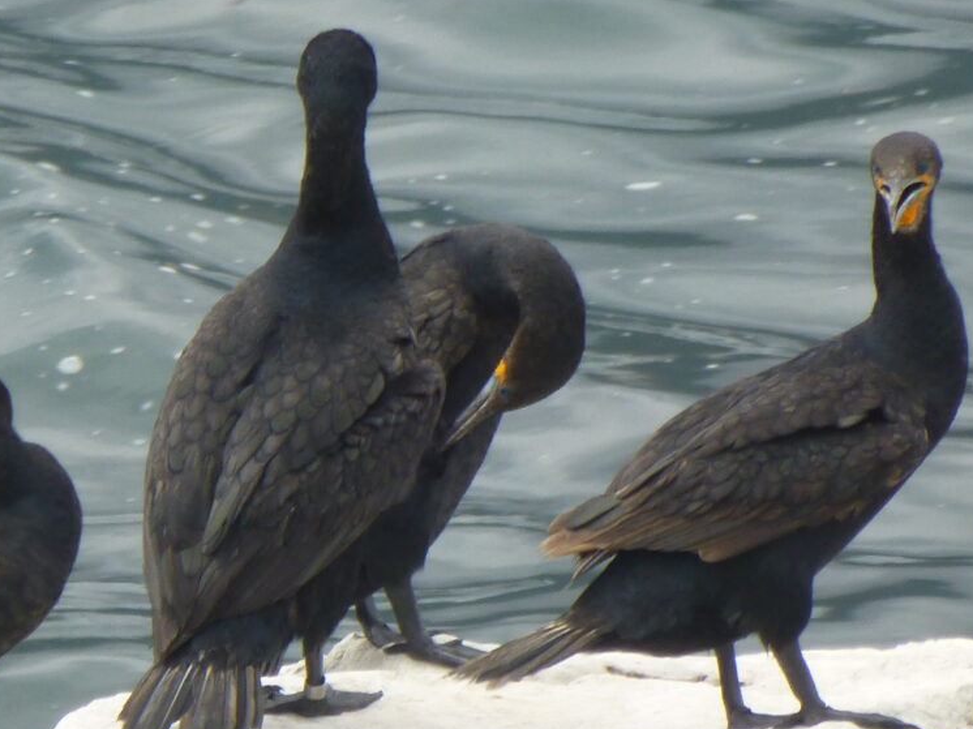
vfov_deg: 1.1
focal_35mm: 1318
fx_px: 37035
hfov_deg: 1.5
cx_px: 445
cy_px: 409
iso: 100
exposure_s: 1/160
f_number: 6.4
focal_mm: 86
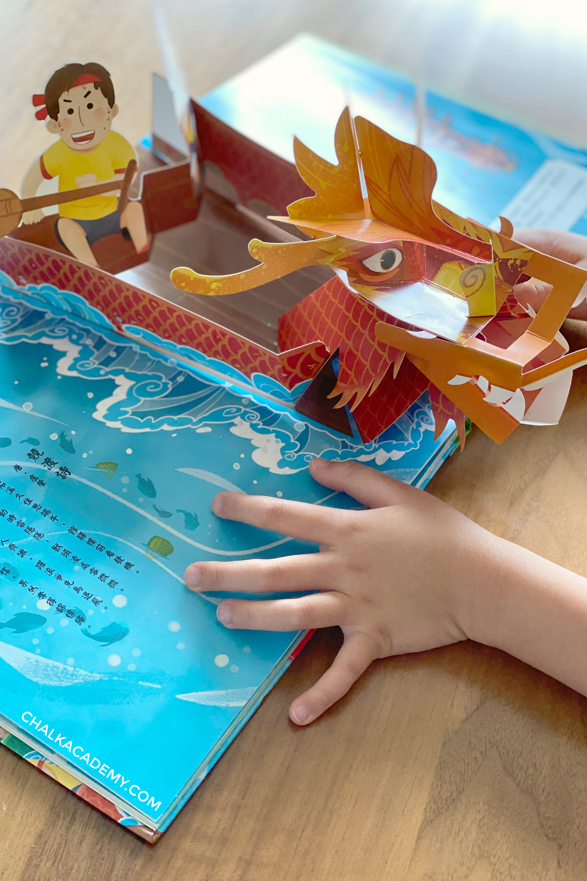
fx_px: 1345
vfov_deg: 36.2
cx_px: 257
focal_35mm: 55
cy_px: 439
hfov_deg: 24.6
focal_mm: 6
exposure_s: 1/122
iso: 80
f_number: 2
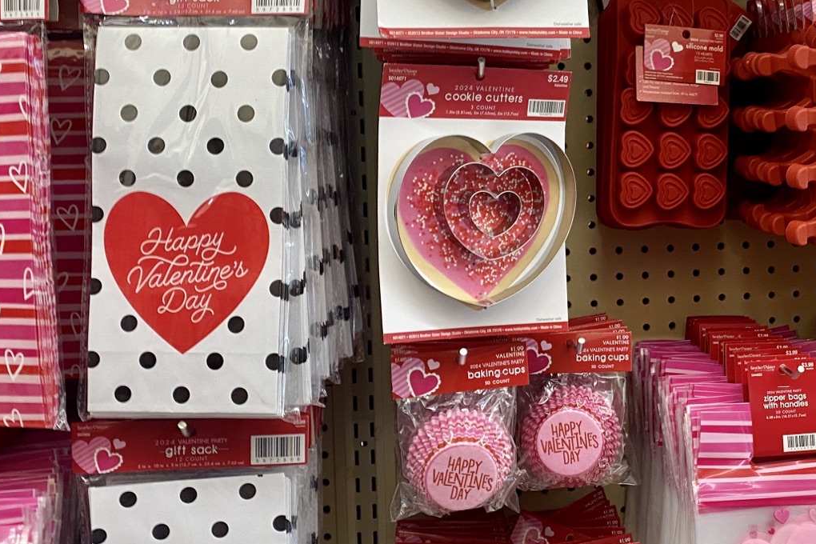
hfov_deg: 35.9
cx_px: 688
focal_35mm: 53
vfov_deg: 25.4
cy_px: 190
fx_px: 1201
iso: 80
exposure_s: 1/60
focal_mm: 4.25
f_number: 1.8
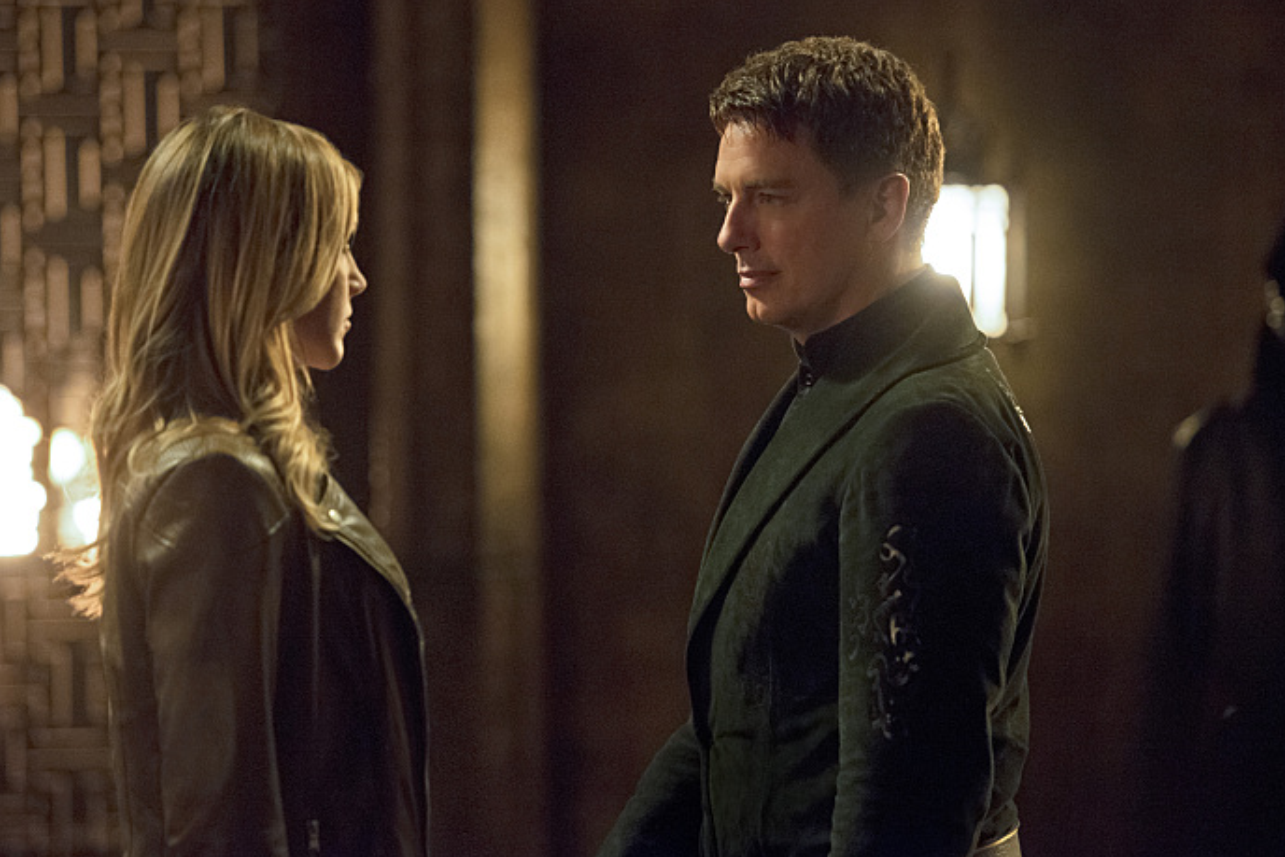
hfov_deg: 11.1
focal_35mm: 186
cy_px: 422
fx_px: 6640
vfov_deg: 7.4
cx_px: 581
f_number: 2.8
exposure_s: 1/60
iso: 6400
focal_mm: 160
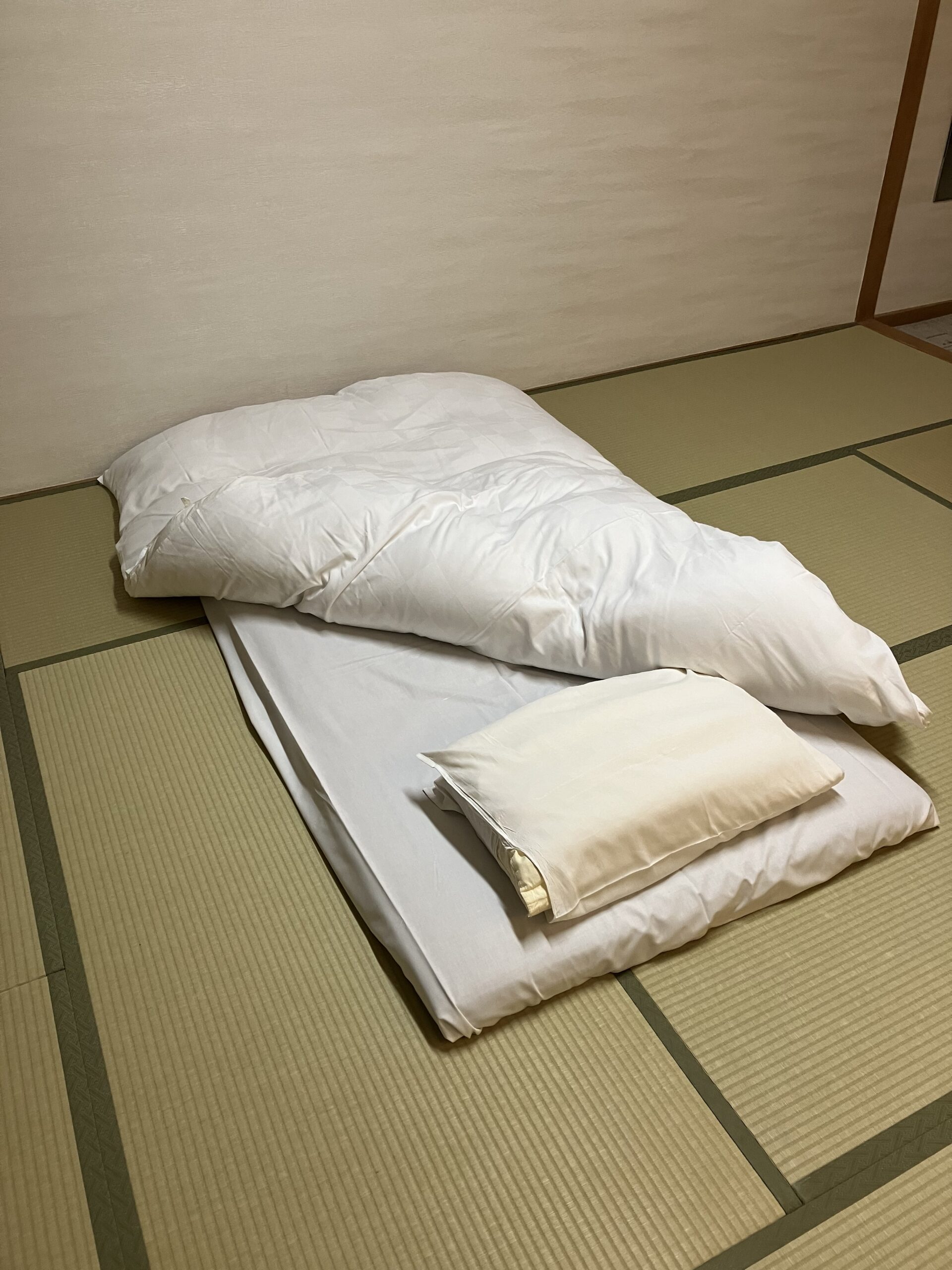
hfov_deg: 49.7
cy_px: 635
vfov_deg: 63.4
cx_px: 476
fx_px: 1027
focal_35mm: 28
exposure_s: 1/50
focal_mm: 3.99
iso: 64
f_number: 1.8
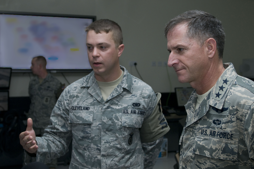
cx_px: 127
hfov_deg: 37.9
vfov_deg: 25.7
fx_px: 370
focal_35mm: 52
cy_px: 84
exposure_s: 1/320
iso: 500
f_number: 5
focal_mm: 35
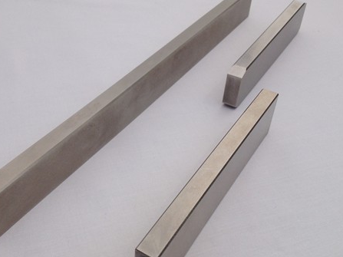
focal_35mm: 47
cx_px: 158
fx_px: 466
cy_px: 148
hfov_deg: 40.4
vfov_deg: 30.8
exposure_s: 1/2123
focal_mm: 4.28
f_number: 2.4
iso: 64
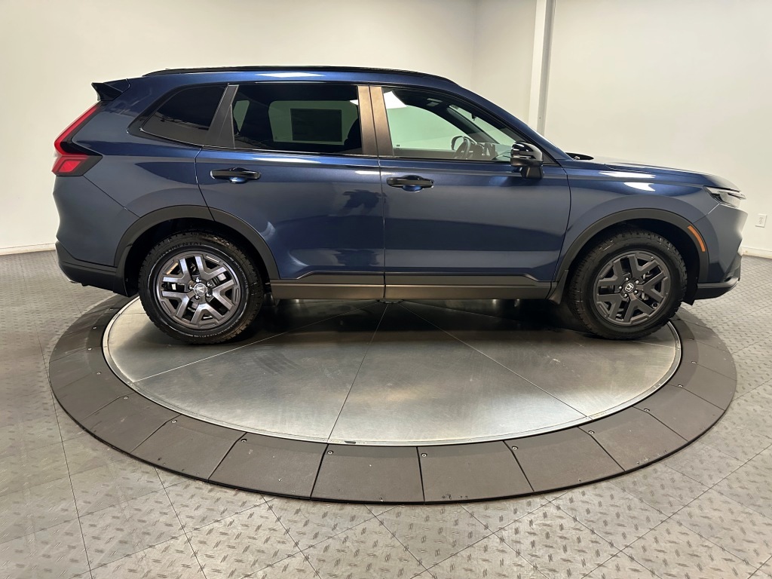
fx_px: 535
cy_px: 290
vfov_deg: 56.8
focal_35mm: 24
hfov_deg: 71.6
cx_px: 386
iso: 500
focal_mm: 6.86
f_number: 1.78
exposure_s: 1/60
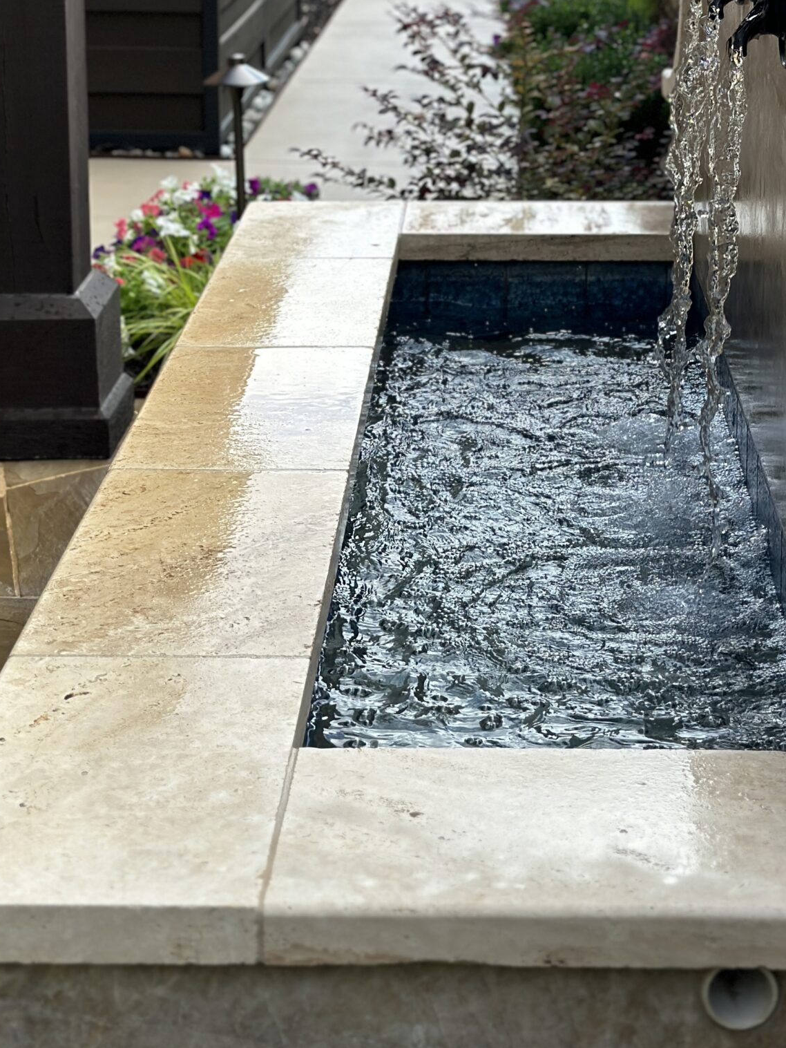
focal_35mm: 81
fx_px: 2452
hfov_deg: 18.2
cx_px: 454
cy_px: 226
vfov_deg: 23.8
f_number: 1.78
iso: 80
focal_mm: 6.86
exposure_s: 1/1289
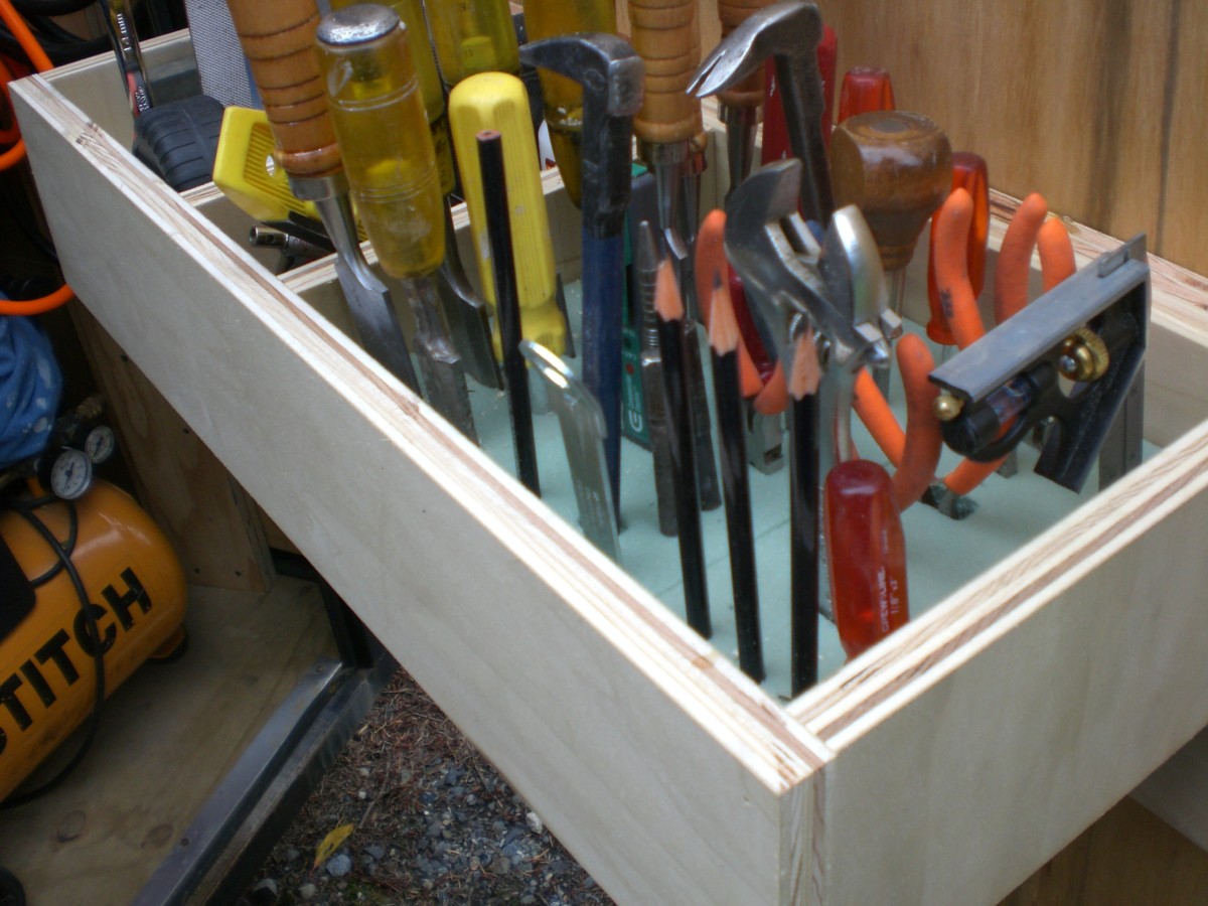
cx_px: 604
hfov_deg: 49.0
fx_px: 1326
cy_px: 453
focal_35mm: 38
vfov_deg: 37.7
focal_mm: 6.3
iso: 100
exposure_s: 1/200
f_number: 3.1
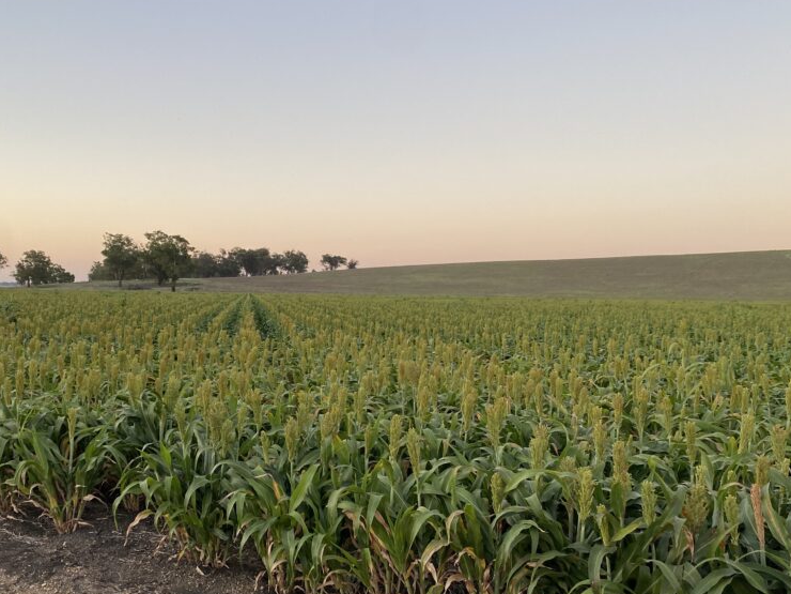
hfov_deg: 51.1
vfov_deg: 39.6
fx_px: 823
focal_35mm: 36
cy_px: 310
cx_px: 323
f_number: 1.8
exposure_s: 1/121
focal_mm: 4.25
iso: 50
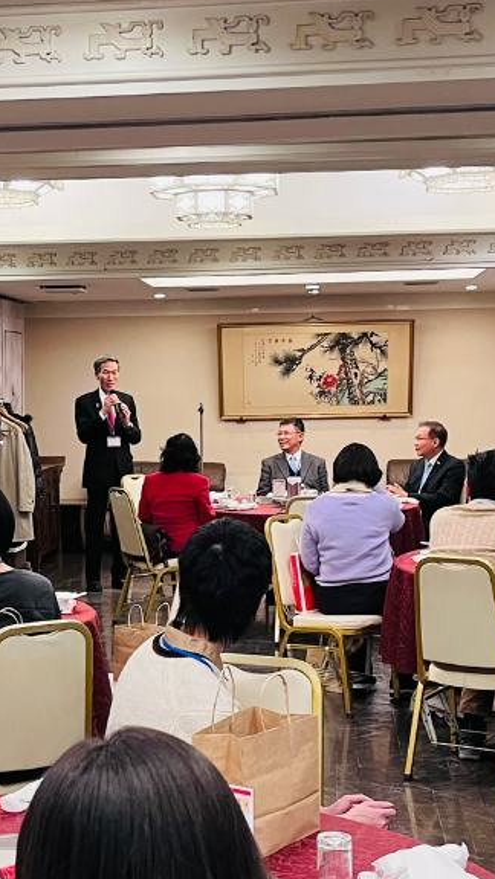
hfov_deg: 19.0
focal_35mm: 63
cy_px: 537
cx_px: 119
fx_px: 1470
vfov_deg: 33.2
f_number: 1.6
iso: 320
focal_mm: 5.1
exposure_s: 1/60
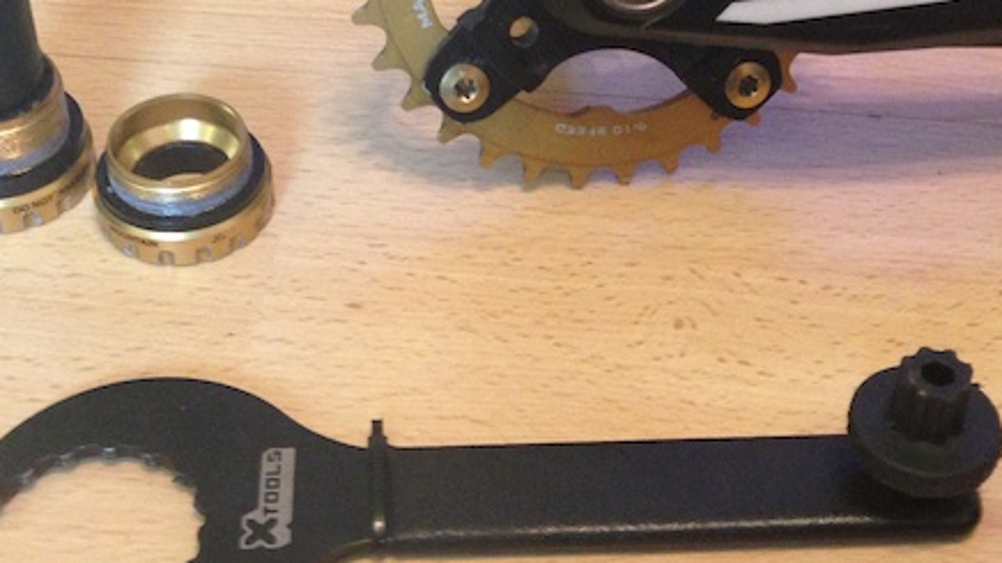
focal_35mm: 66
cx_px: 552
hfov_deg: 31.9
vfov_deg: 18.2
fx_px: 1753
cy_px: 168
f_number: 2.4
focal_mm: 4.13
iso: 320
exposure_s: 1/20
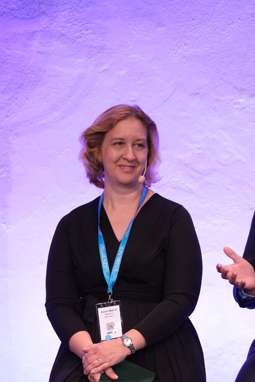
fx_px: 4365
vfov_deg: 5.0
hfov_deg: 3.3
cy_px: 262
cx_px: 228
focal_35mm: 411
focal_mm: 140
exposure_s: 1/200
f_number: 2.8
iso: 800
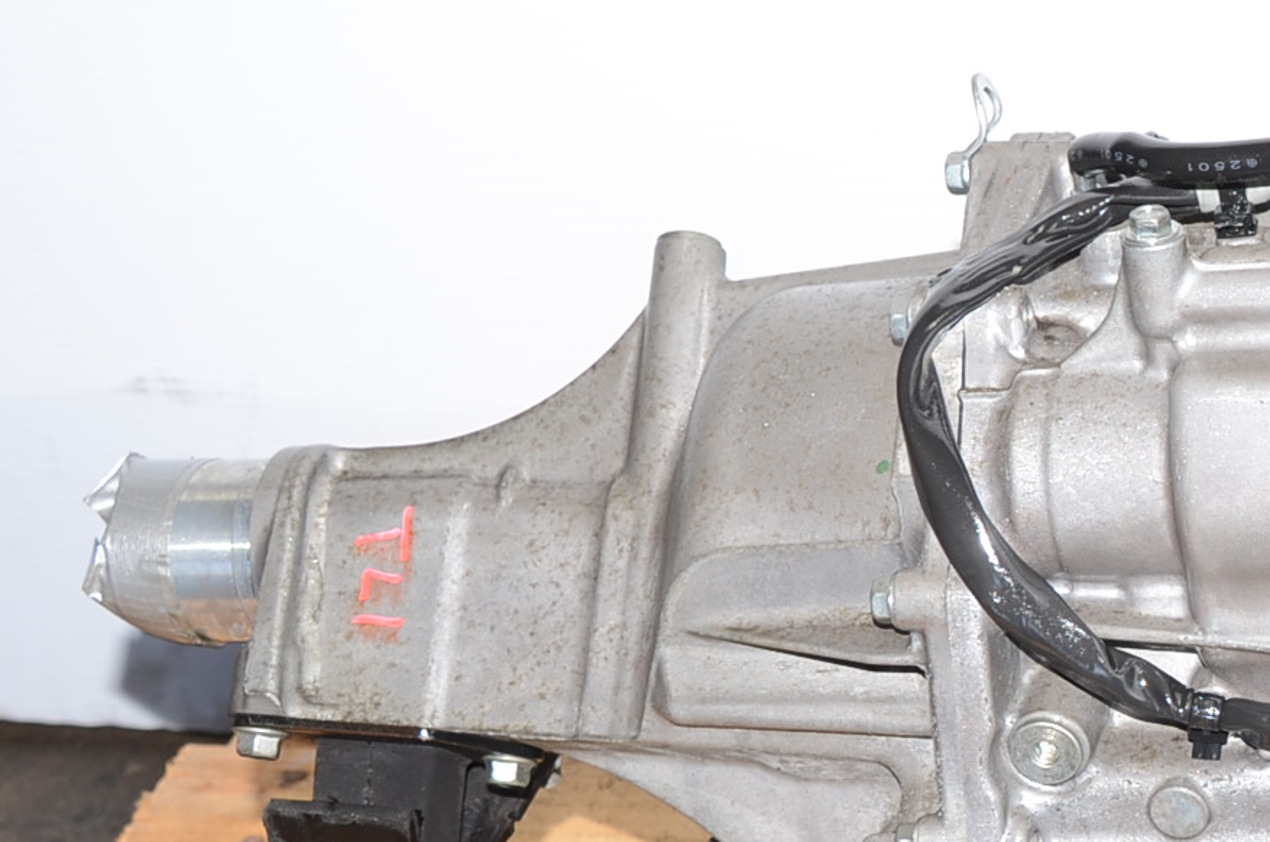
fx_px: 3557
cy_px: 612
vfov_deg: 13.5
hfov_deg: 18.8
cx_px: 1663
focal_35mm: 101
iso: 100
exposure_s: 1/60
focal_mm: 24
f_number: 5
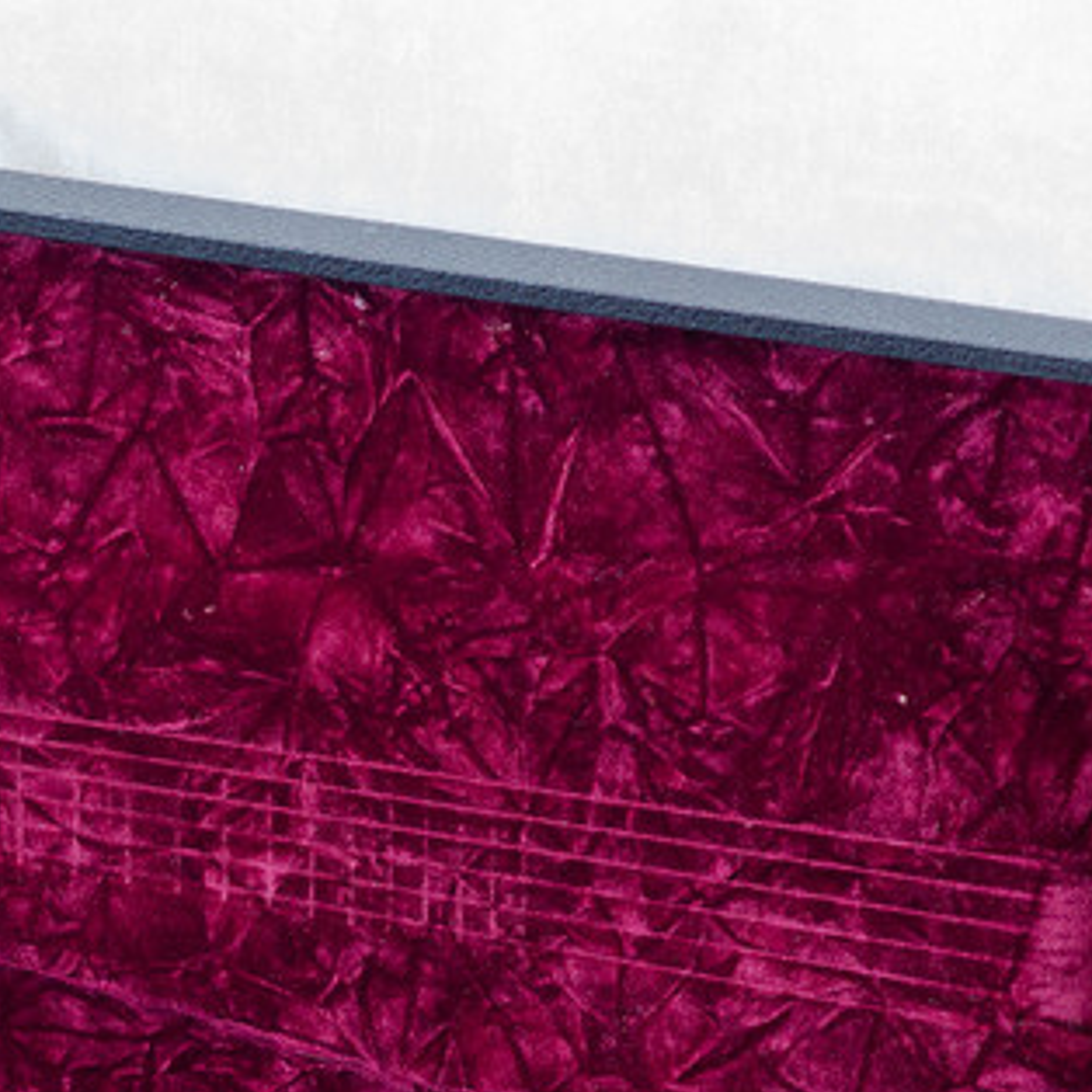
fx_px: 9851
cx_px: -268
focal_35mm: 276
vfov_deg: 6.3
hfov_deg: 6.3
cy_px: 1165
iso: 1600
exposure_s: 1/8
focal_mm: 85
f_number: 5.6
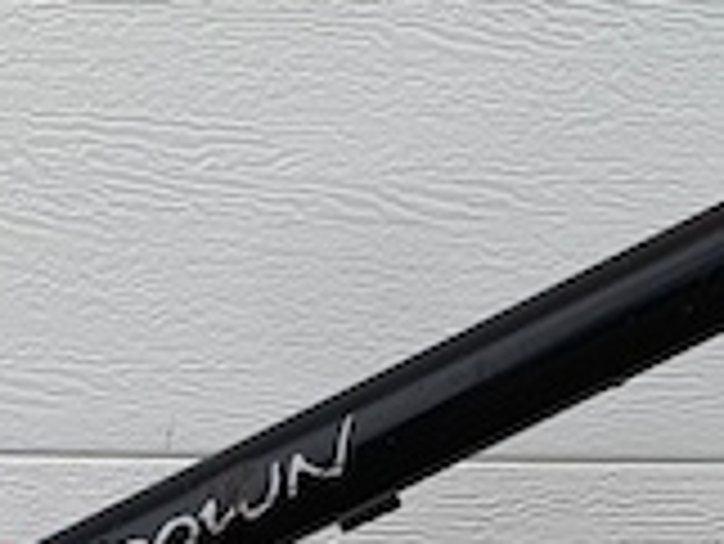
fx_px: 2700
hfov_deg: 15.2
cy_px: 863
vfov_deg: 11.0
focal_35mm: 129
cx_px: 148
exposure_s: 1/122
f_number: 1.8
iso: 25
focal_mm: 4.25
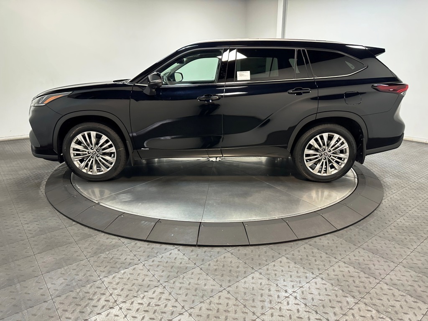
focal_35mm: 24
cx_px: 214
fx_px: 297
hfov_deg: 71.6
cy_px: 160
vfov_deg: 56.8
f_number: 1.78
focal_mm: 6.86
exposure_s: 1/60
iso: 640
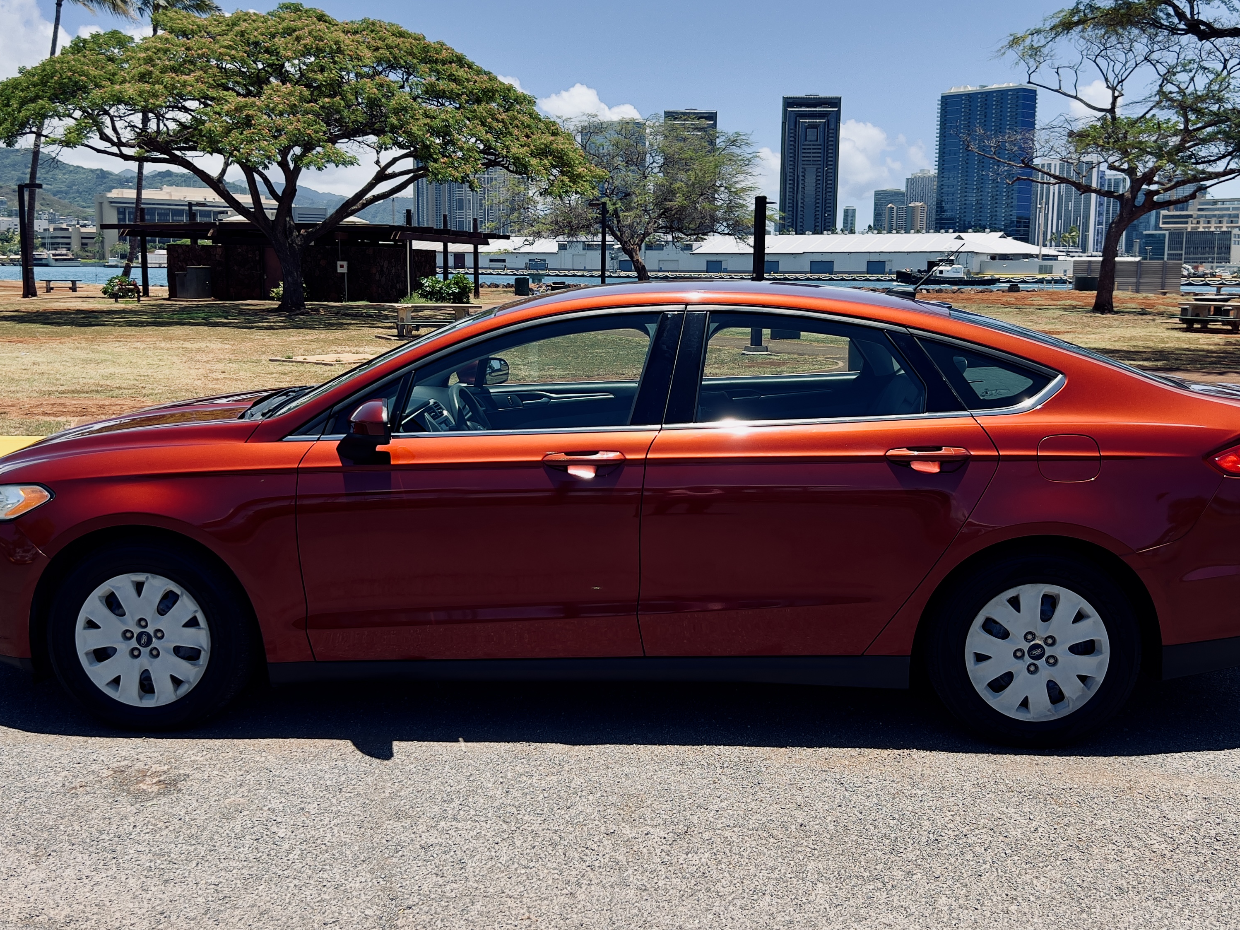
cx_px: 646
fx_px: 1254
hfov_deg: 52.6
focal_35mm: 35
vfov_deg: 40.7
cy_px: 426
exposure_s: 1/1901
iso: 50
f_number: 1.5
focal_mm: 5.7
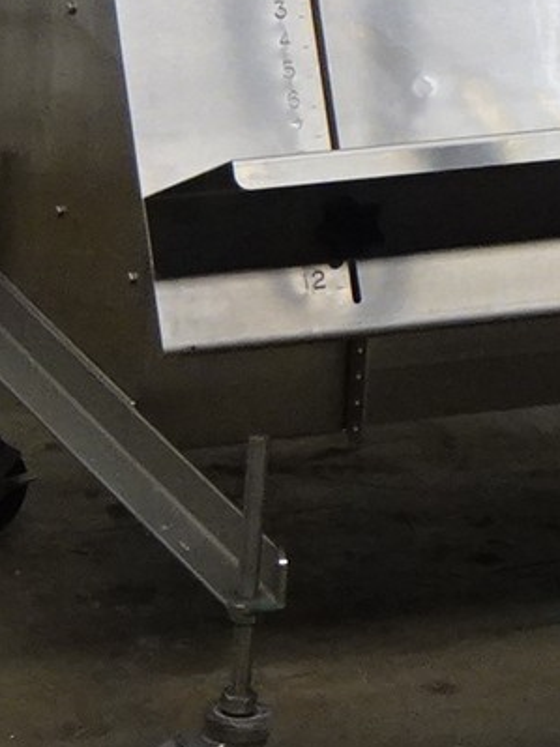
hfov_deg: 4.1
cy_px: -290
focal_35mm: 359
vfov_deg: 5.5
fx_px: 7748
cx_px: 566
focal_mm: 11.2
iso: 320
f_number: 5
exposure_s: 1/80
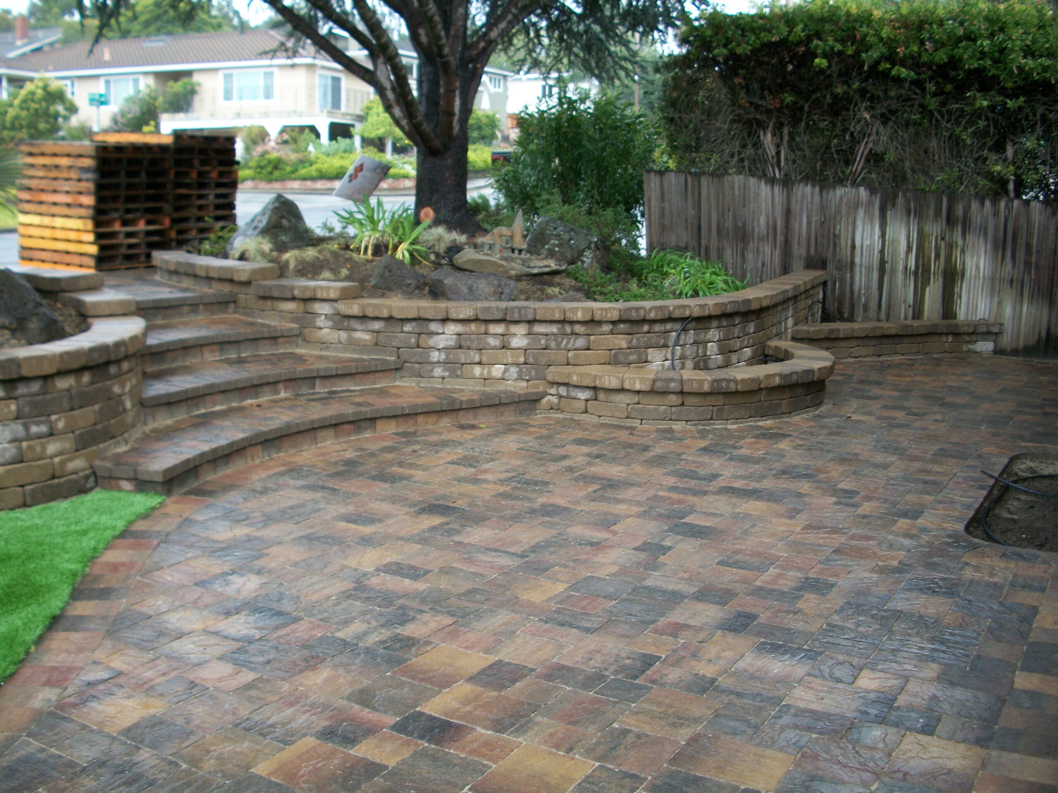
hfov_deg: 52.6
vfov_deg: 40.7
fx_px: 1070
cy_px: 396
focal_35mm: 35
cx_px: 529
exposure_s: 1/60
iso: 80
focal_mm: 6.3
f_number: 3.1
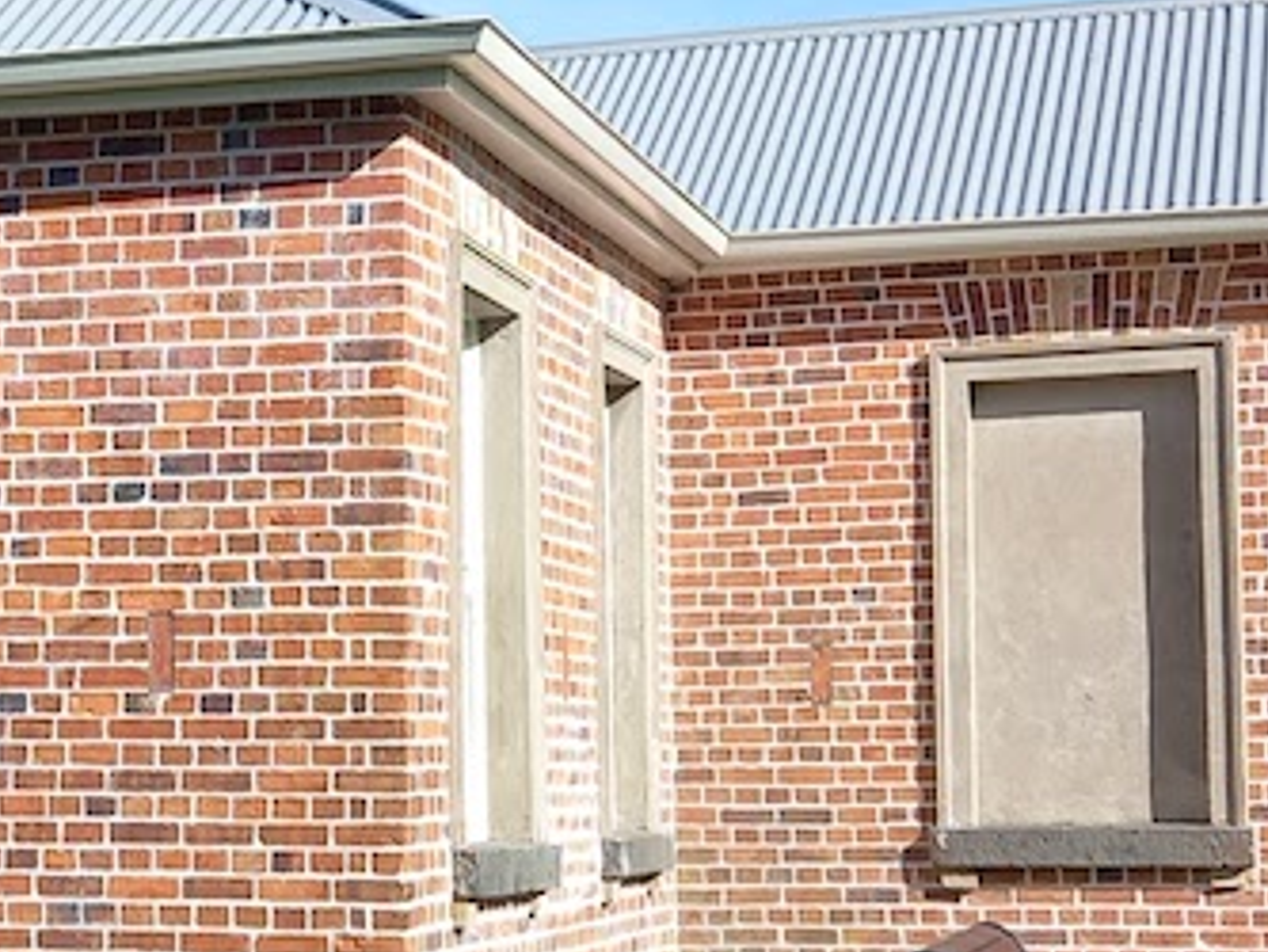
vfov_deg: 19.6
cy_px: 316
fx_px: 2748
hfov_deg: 24.3
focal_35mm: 75
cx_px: -114
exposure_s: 1/503
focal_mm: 4.6
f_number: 2
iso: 25
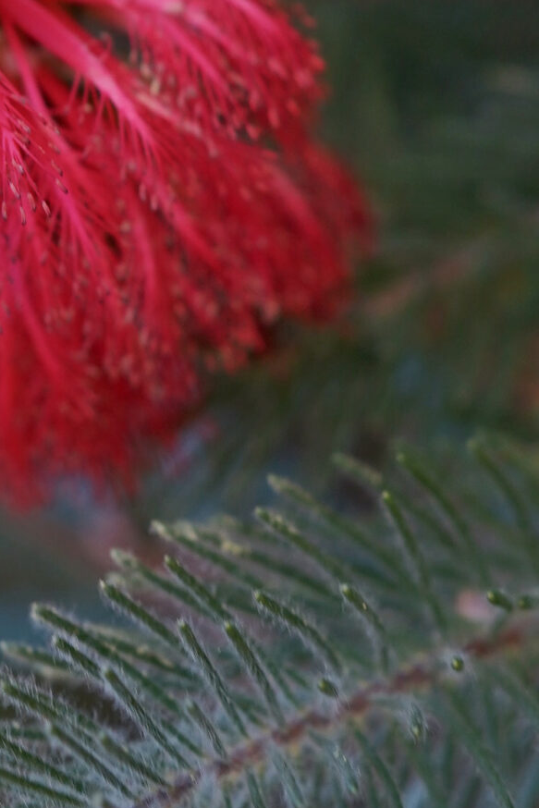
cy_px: 141
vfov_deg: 24.3
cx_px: 16
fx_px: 1841
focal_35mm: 82
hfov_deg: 16.4
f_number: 4
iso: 400
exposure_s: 1/100
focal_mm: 35
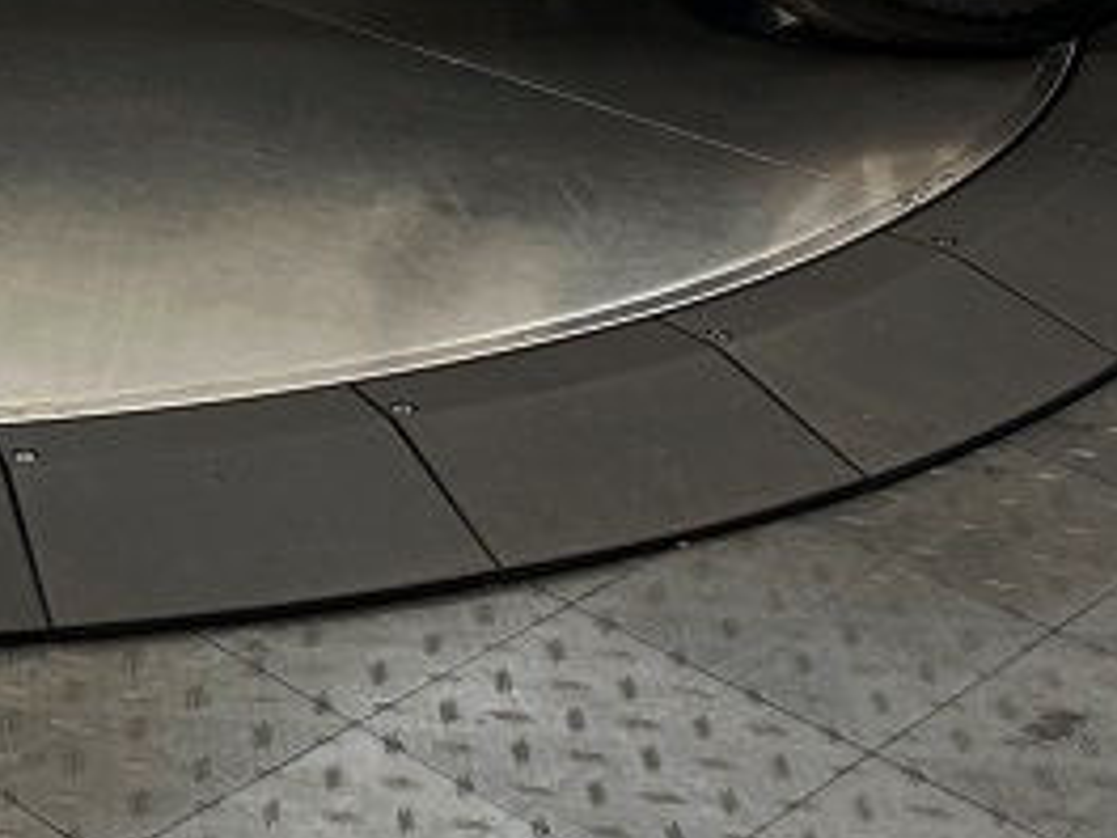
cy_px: -93
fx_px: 3001
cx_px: -152
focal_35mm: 93
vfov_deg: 15.5
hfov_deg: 20.0
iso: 250
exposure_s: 1/60
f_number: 1.78
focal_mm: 6.86
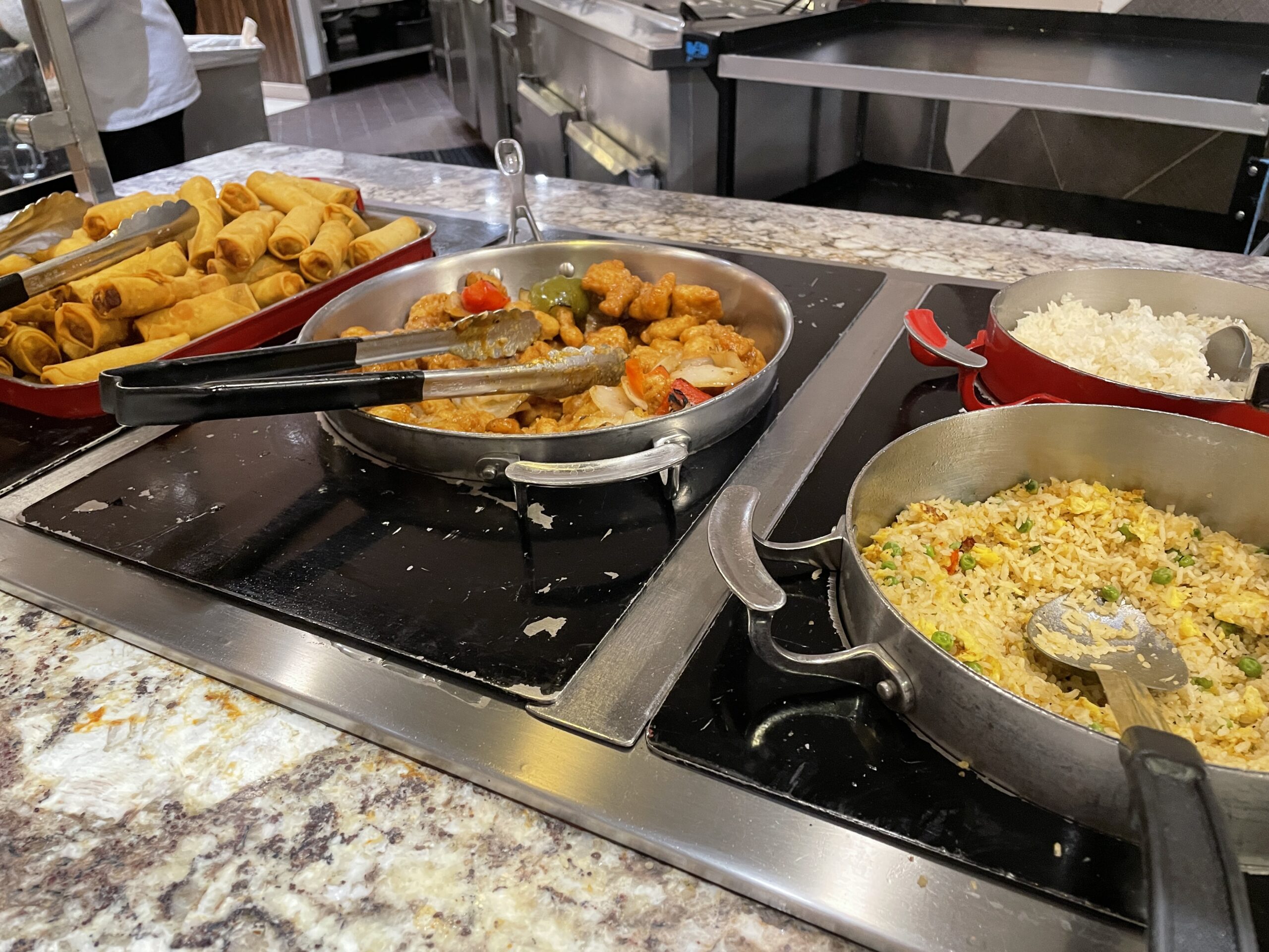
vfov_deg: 53.1
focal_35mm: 26
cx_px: 634
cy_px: 476
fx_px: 953
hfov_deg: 67.3
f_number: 1.6
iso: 400
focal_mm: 4.2
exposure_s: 1/60
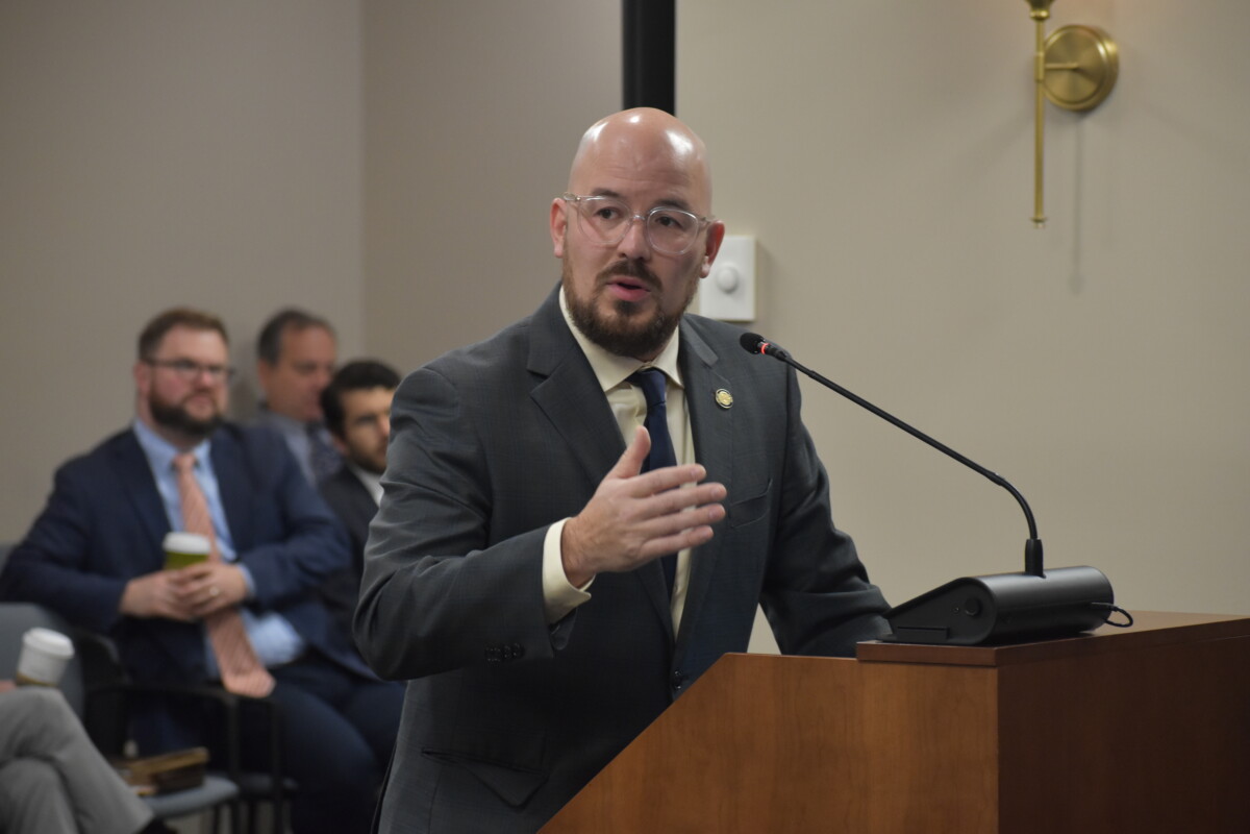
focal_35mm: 183
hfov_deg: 11.2
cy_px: 417
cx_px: 625
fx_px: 6354
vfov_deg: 7.5
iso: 1600
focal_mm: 122
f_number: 4.8
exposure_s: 1/125
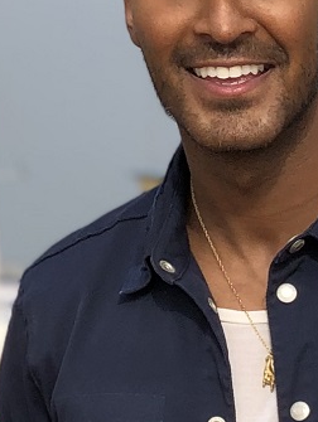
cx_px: 708
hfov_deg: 4.7
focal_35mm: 310
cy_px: 865
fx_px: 3790
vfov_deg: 6.2
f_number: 2.4
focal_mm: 6
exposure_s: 1/774
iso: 16
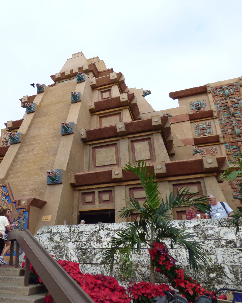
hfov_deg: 48.4
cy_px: 150
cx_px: 66
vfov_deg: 60.4
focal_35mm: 29
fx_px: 260
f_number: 3.5
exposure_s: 1/640
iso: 100
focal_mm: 3.88
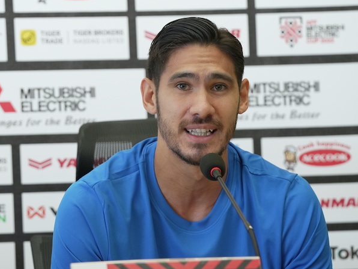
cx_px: 159
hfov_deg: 6.5
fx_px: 3144
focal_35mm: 304
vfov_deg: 4.9
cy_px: 134
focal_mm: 186
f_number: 4
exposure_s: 1/320
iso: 2000
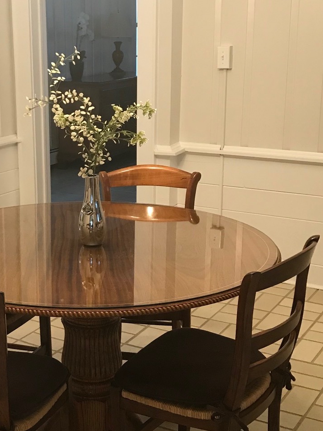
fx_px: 734
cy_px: 245
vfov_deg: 32.6
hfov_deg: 24.3
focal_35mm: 59
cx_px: 54
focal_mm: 3.99
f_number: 1.8
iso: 50
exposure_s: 1/15
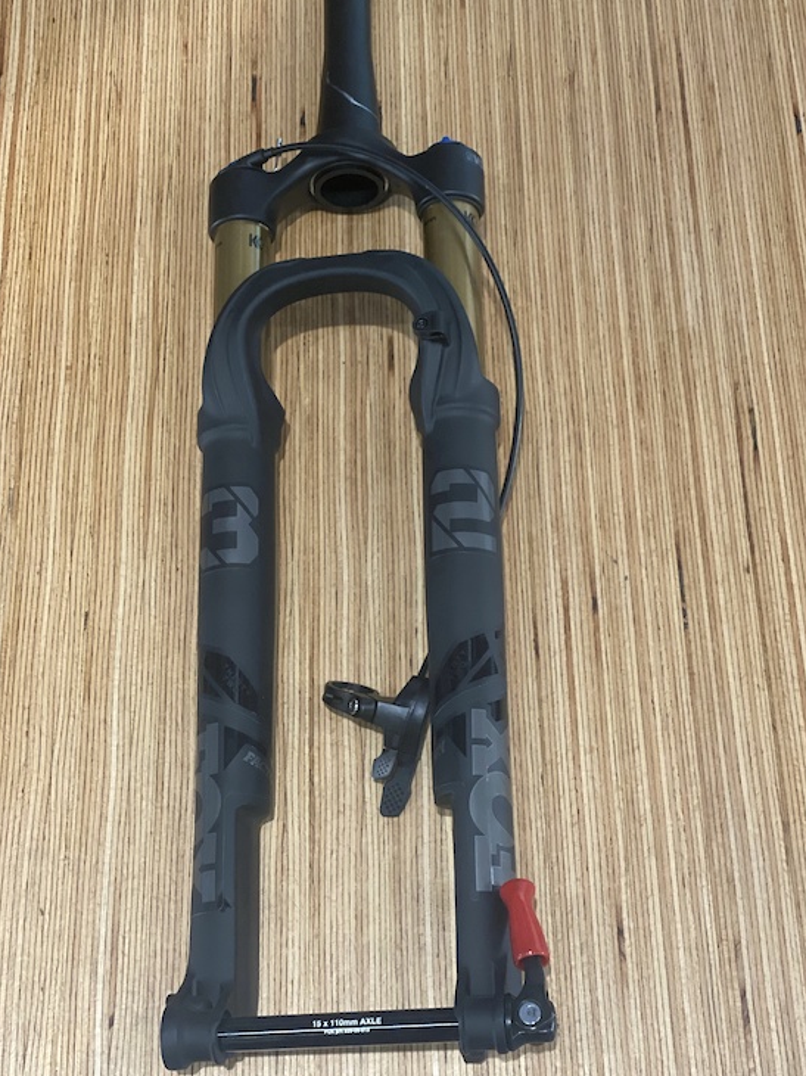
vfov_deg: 33.8
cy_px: 510
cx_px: 377
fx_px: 1771
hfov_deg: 25.6
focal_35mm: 57
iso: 250
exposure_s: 1/40
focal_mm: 6
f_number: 2
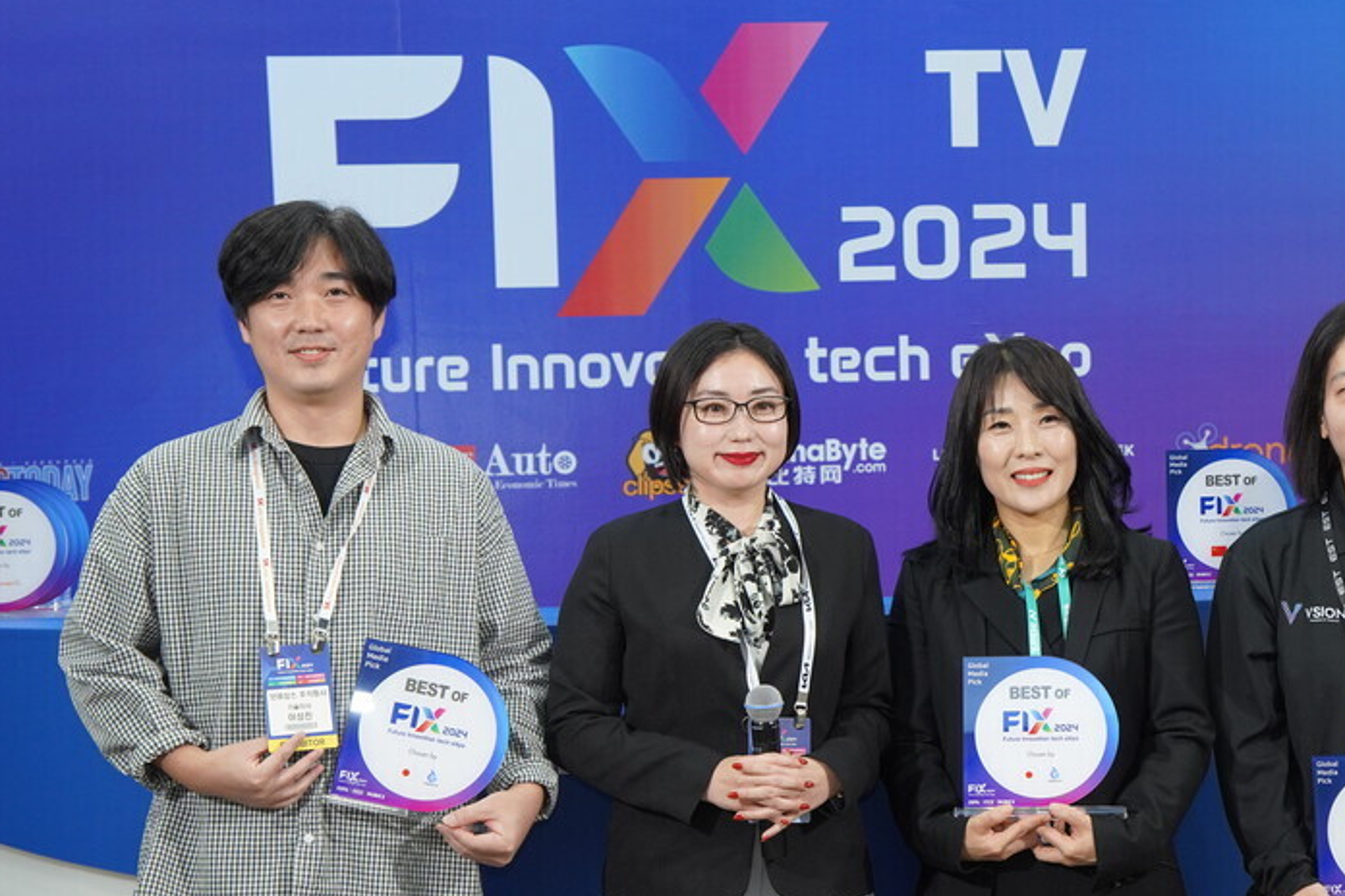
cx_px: 844
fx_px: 3400
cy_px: 518
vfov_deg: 15.0
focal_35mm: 91
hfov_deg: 22.3
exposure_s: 1/160
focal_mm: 44
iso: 800
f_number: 4
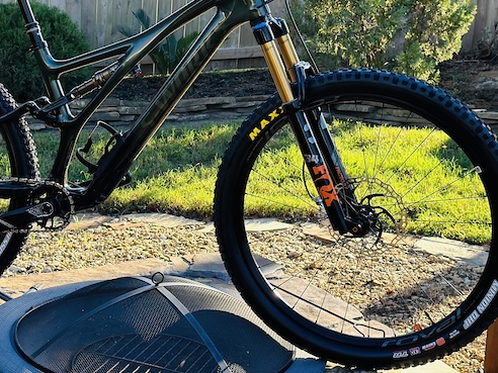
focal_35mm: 78
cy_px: 120
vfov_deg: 18.8
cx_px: 140
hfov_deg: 24.8
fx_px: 1122
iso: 80
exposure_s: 1/484
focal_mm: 6.86
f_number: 1.78
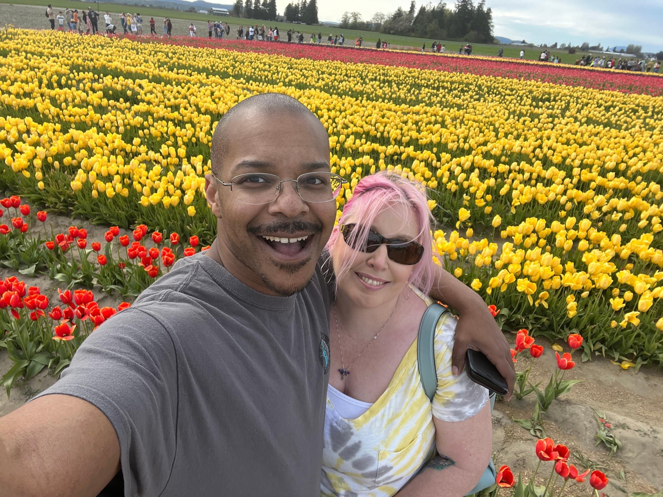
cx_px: 332
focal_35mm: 23
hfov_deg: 73.9
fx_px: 441
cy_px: 248
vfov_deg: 58.9
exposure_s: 1/324
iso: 32
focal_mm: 2.71
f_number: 2.2
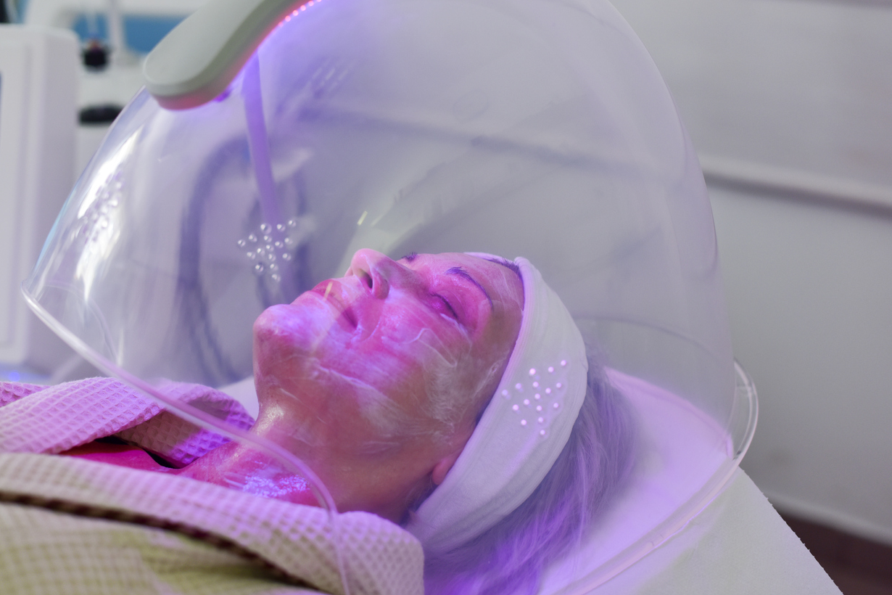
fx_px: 1264
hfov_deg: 38.9
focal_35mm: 51
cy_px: 301
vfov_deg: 26.5
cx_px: 441
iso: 400
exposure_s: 1/100
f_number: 3.2
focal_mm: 50
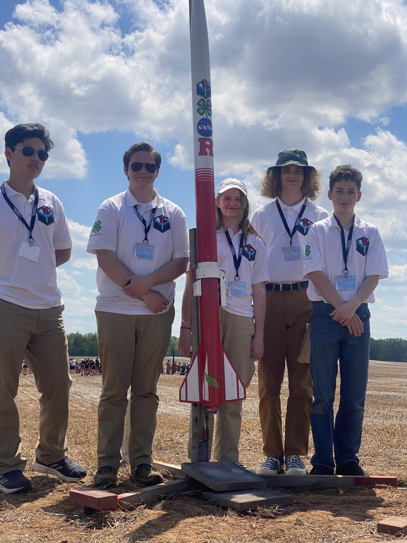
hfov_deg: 27.5
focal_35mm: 53
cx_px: 206
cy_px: 276
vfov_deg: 36.2
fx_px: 831
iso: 20
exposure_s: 1/3690
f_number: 2
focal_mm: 6
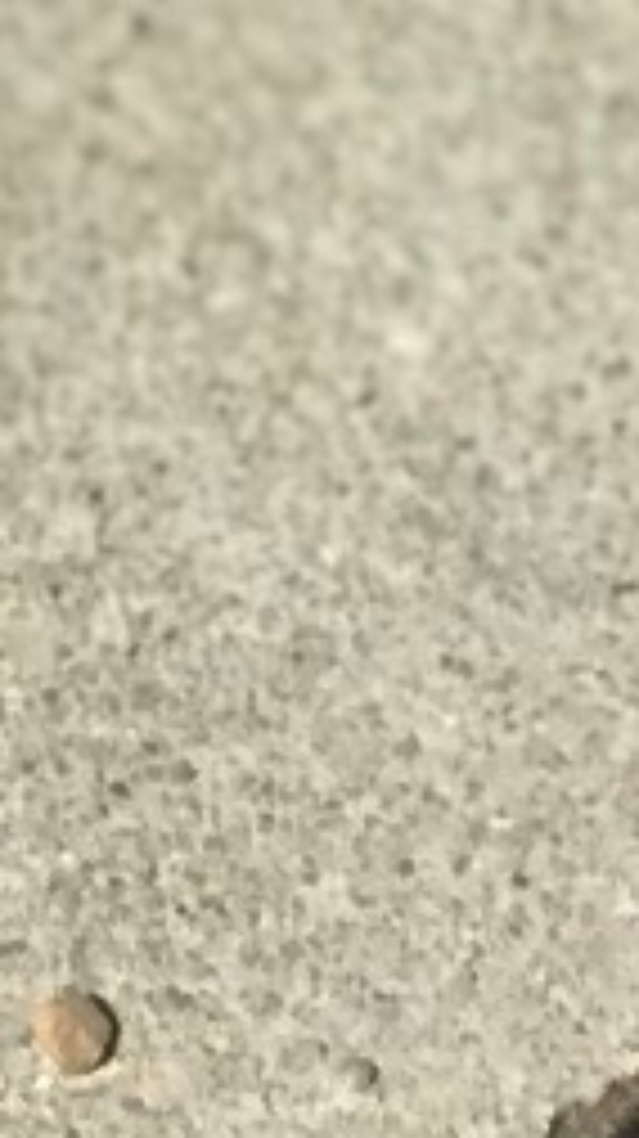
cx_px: -1354
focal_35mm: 495
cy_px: -2987
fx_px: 14935
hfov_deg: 2.4
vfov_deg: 4.1
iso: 20
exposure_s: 1/1140
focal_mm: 6.6
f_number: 2.8
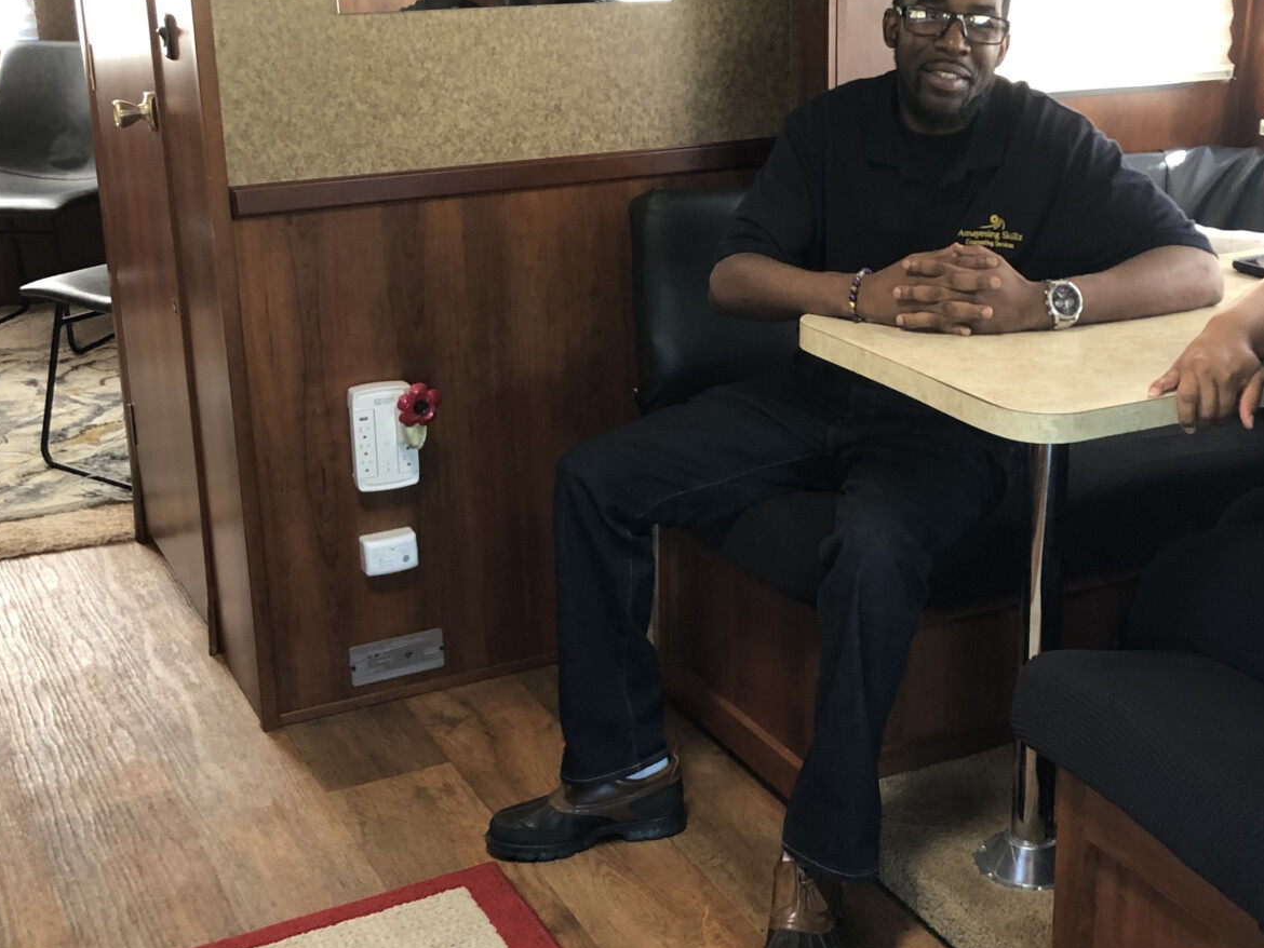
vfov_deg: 29.7
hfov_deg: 38.5
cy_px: 434
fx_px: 1790
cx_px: 839
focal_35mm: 49
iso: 40
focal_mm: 3.99
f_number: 1.8
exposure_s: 1/15
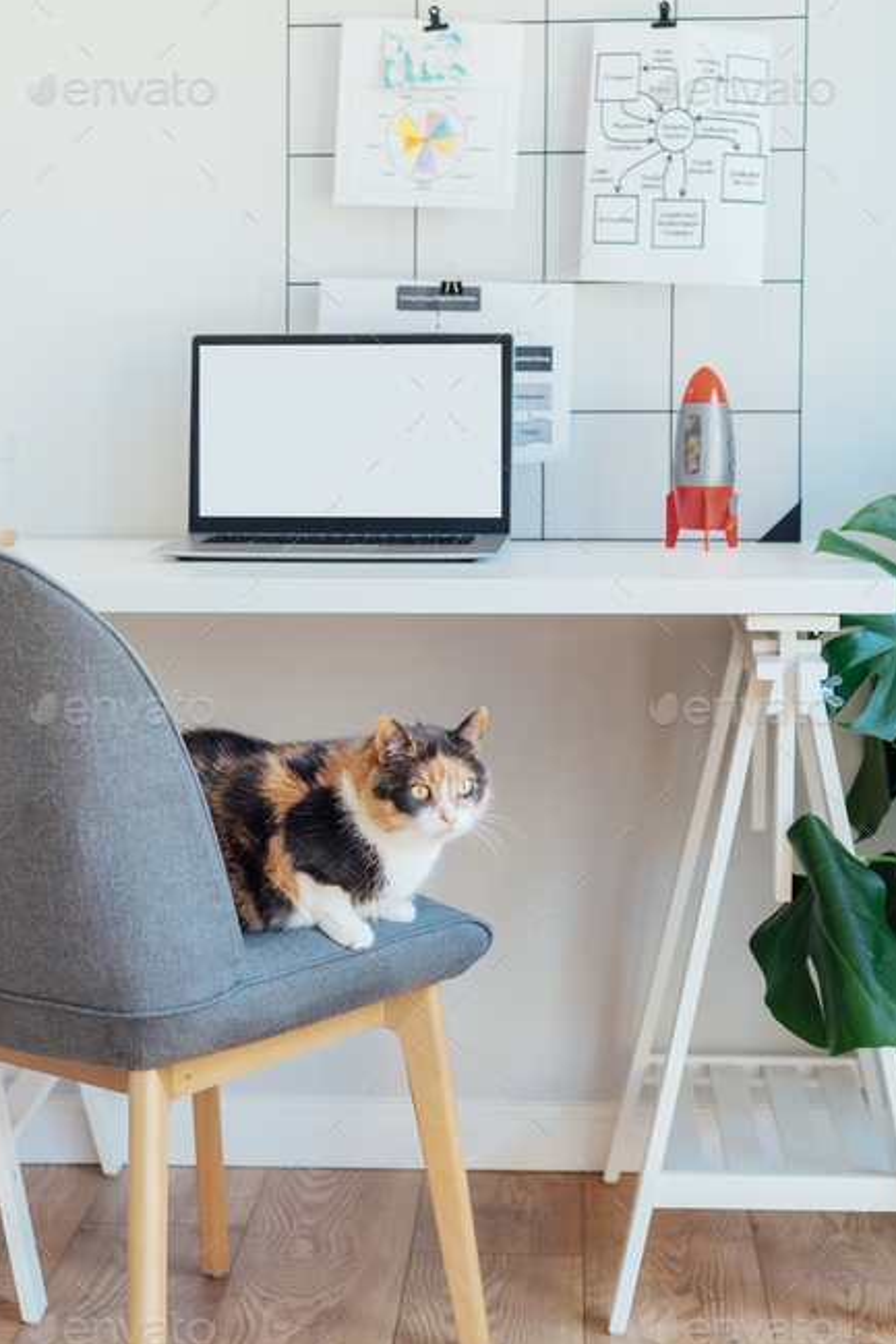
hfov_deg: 18.2
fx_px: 2798
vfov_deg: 27.0
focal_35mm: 75
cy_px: 695
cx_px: 426
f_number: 3.5
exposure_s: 1/160
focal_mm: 55
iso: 800
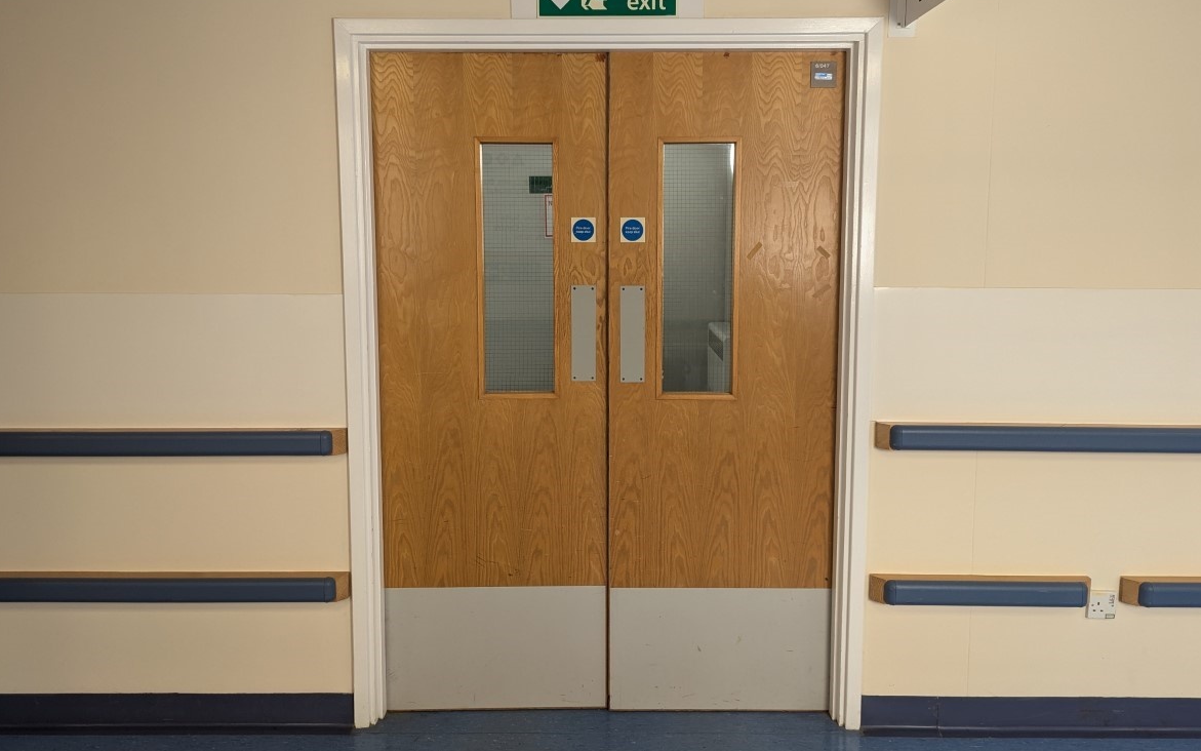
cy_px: 317
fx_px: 851
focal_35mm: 26
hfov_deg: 70.4
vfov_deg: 47.4
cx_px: 606
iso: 123
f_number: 1.85
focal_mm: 6.81
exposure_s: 1/81.5
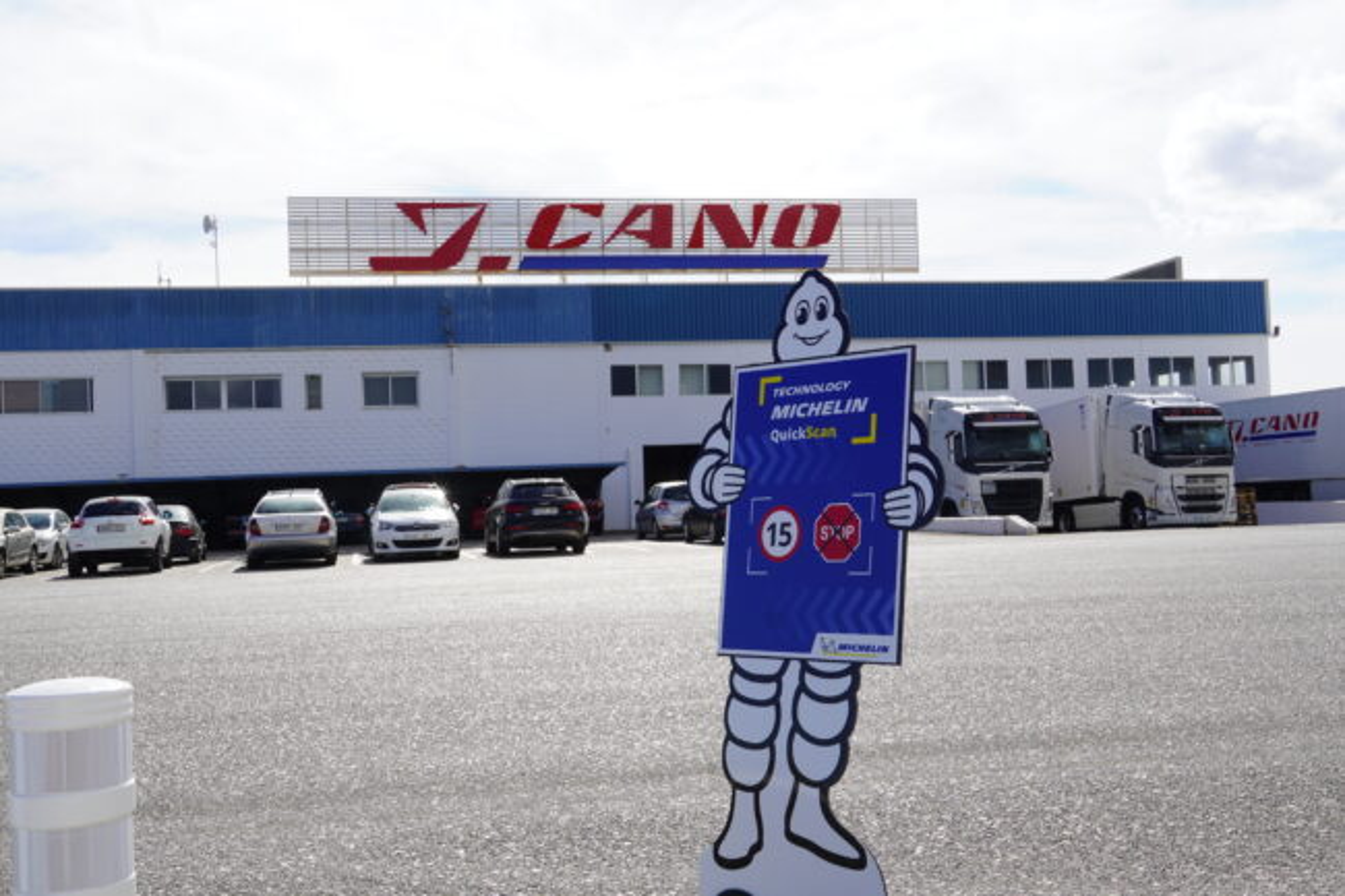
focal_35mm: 44
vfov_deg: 30.8
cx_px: 672
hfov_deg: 45.0
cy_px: 448
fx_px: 1625
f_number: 11
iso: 100
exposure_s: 1/160
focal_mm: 29
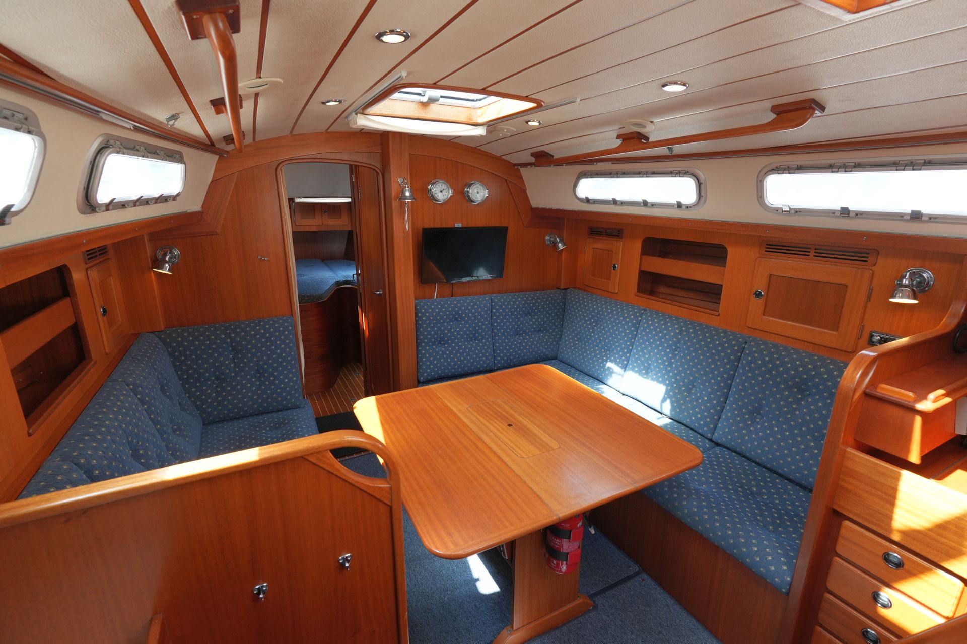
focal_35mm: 16
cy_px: 322
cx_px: 484
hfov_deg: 95.0
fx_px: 443
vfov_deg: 72.0
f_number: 4
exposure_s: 1/160
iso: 250
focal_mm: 11
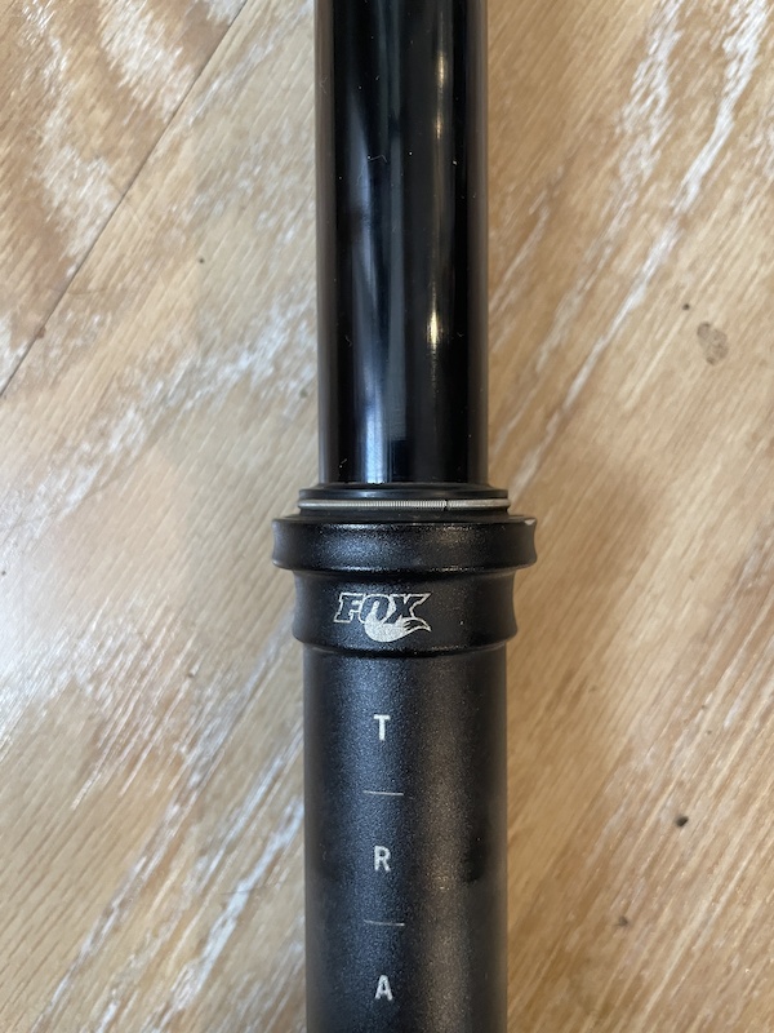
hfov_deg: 53.1
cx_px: 387
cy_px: 516
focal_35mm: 26
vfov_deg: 67.3
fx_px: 775
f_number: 1.6
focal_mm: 4.2
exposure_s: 1/60
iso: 500
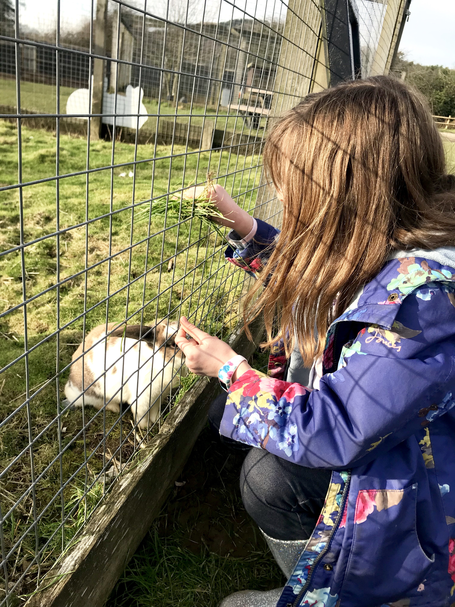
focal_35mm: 28
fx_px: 491
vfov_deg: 63.4
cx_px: 228
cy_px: 304
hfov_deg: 49.7
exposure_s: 1/912
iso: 20
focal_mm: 3.99
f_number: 1.8
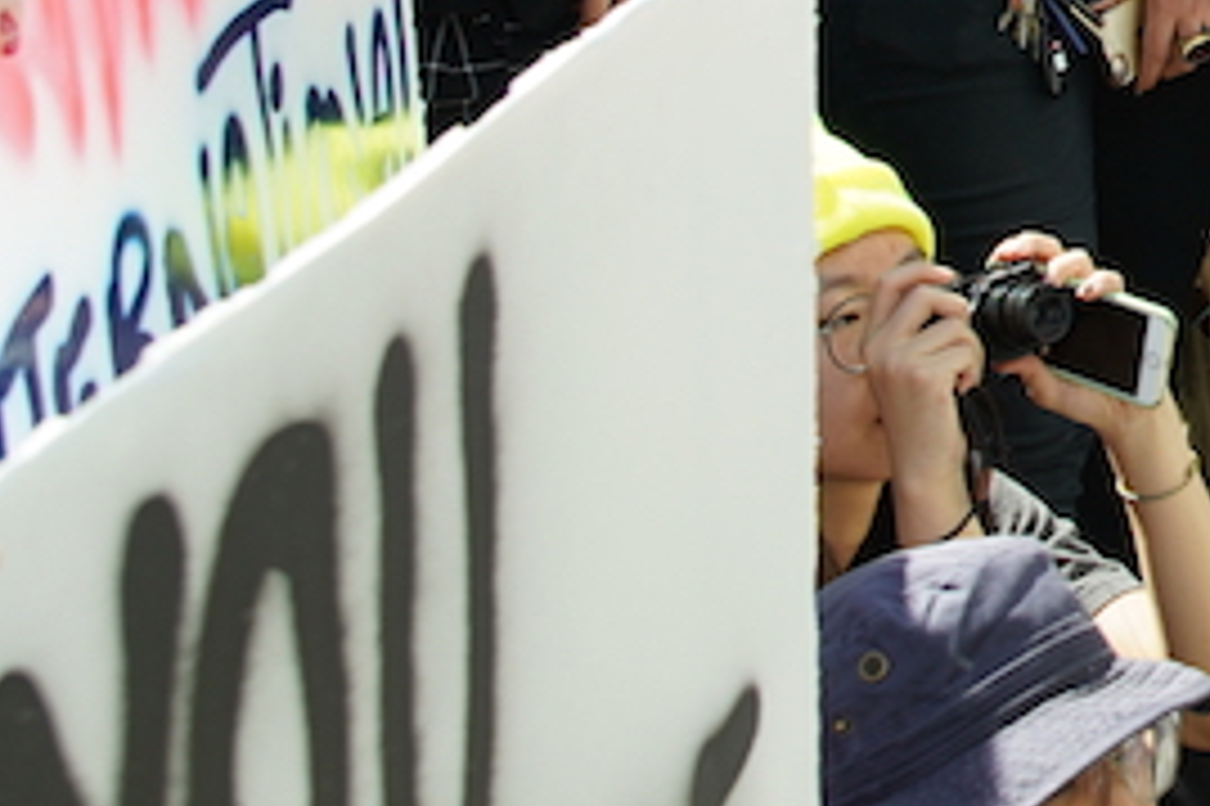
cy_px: -432
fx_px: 4199
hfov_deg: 14.4
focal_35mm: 125
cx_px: 2191
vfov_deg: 10.5
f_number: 4
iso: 100
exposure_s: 1/400
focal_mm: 24
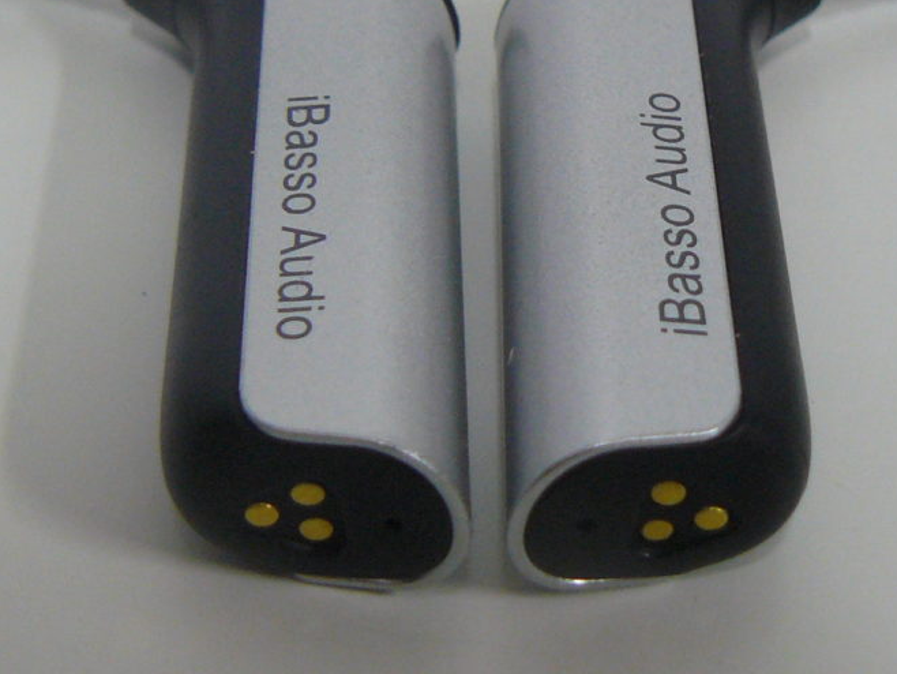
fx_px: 2177
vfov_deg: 17.5
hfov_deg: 23.3
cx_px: 478
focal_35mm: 84
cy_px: 172
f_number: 2.8
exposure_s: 1/25
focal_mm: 6
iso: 200
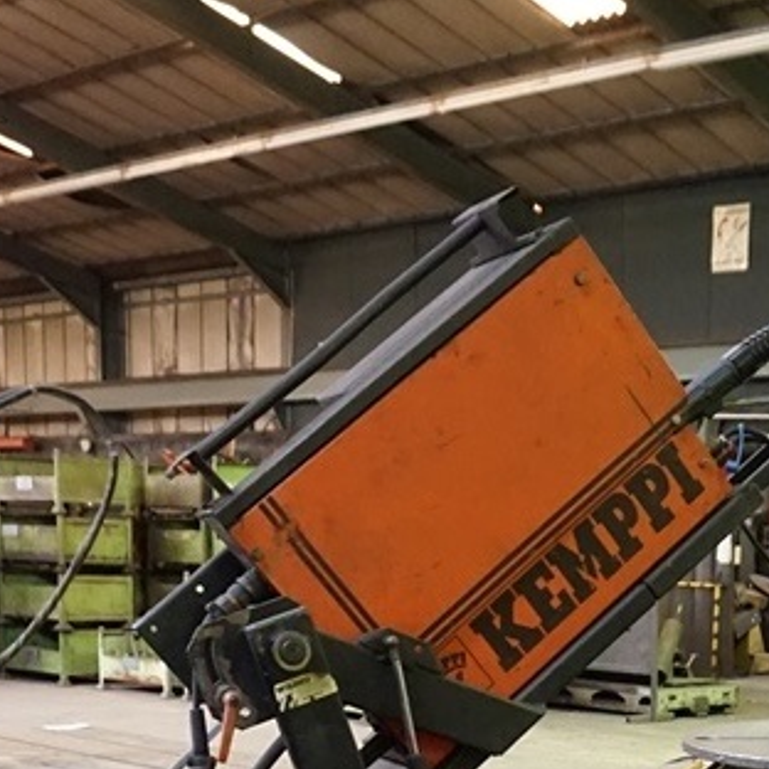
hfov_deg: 25.2
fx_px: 1684
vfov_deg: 23.9
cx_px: 646
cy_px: 865
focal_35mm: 67
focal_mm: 16
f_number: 3.5
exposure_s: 1/15
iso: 3200
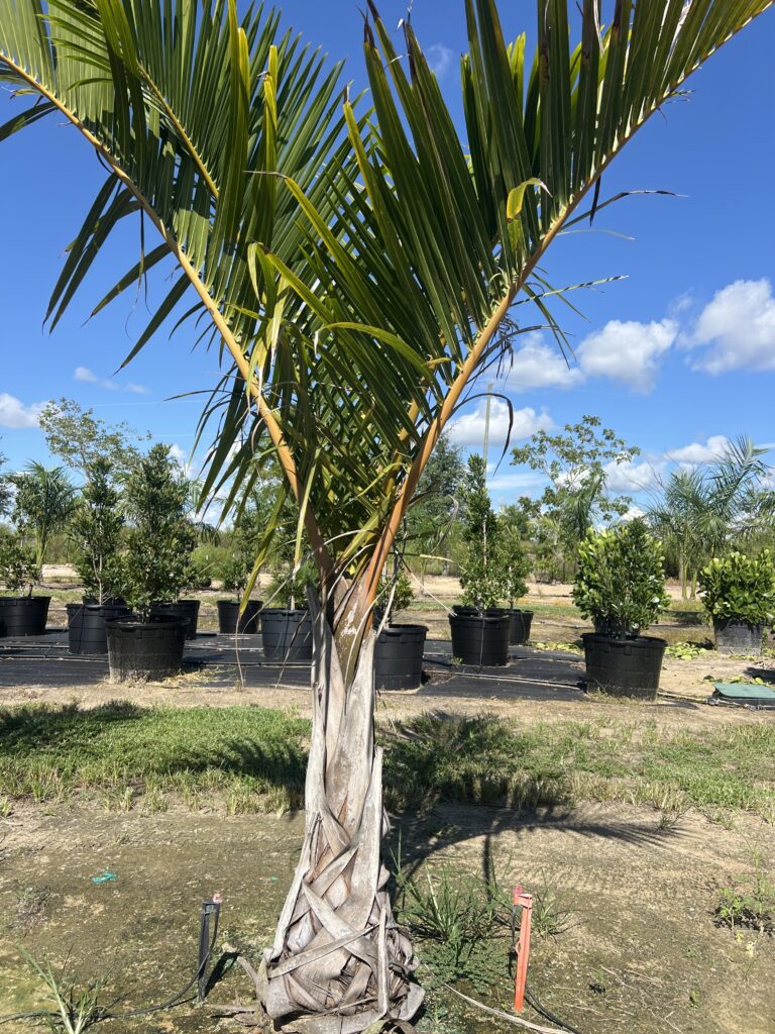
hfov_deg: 53.1
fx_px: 776
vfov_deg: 67.3
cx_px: 388
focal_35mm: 26
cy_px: 517
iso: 50
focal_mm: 5.7
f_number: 1.5
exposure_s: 1/3571
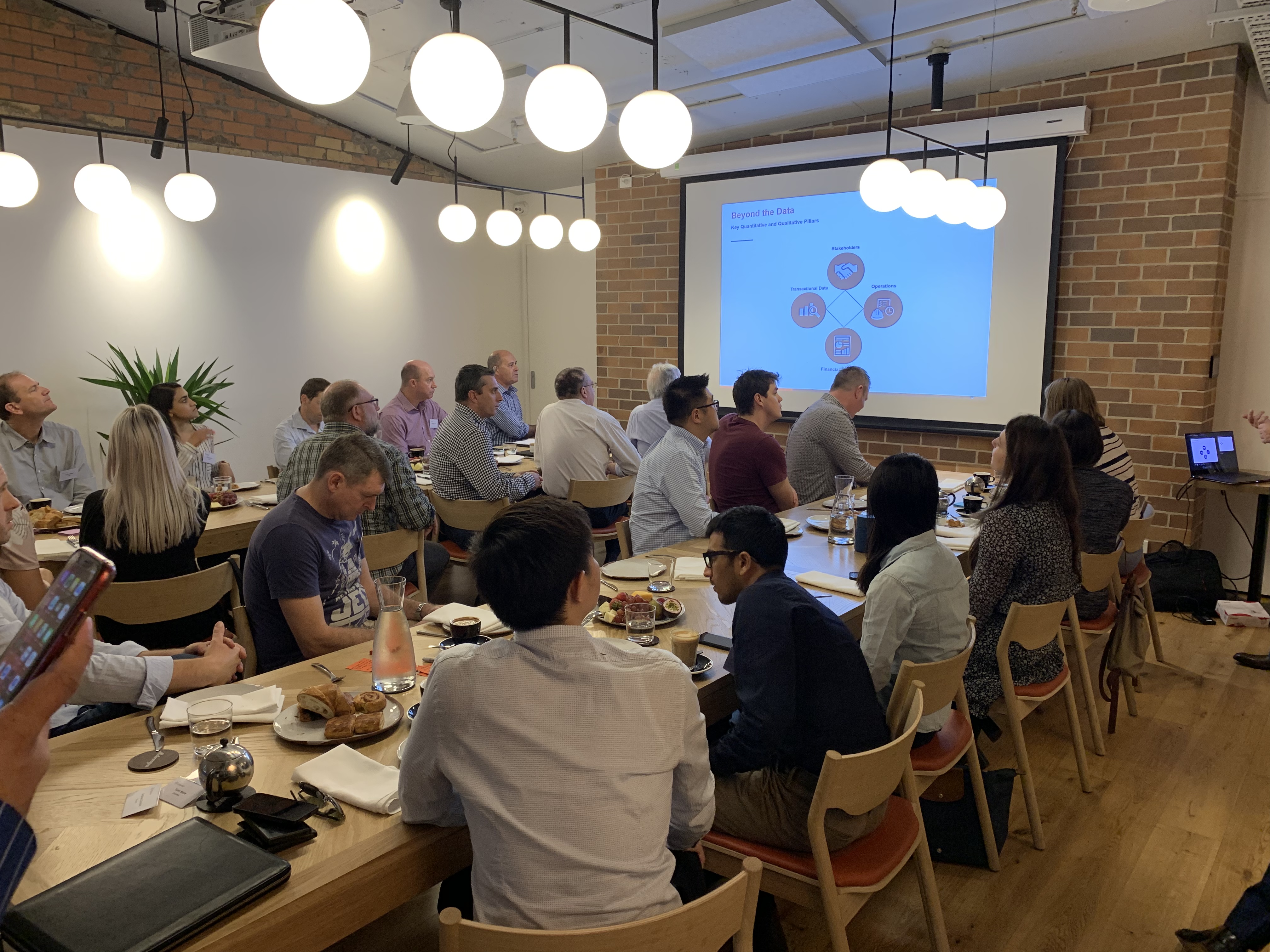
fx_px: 954
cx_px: 635
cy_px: 476
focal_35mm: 26
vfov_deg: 53.1
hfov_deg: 67.3
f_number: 1.8
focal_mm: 4.25
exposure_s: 1/50
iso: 100
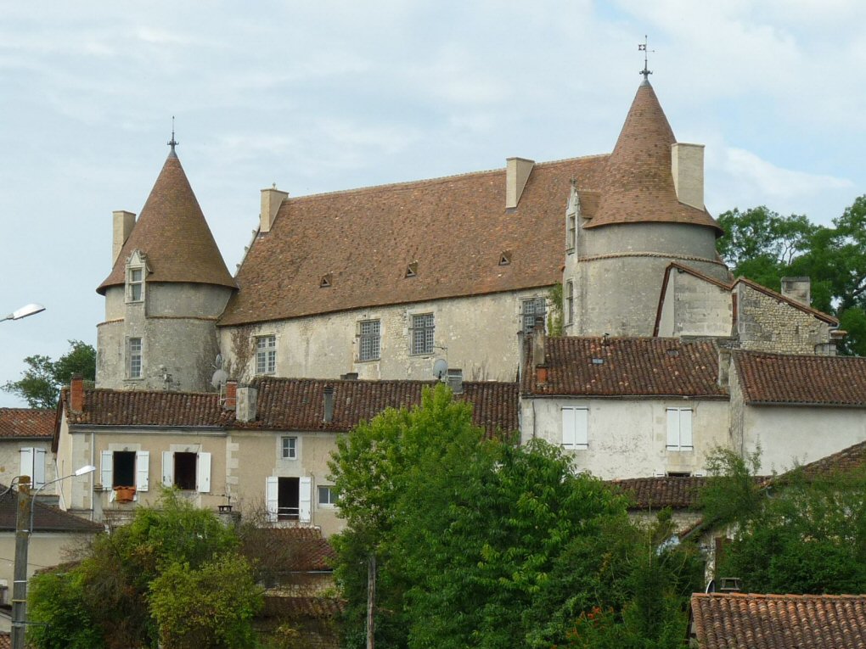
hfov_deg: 9.2
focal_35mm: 216
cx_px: 433
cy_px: 324
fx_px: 5404
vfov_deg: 6.9
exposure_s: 1/500
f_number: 5.6
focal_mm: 21.6
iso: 100
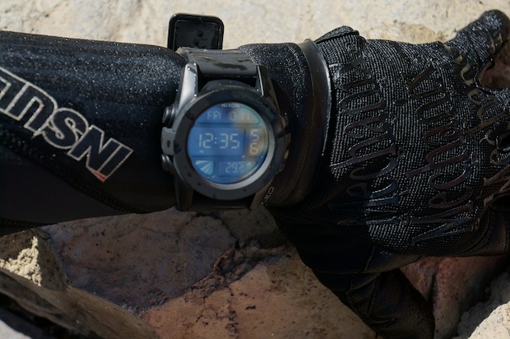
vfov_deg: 19.7
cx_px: 255
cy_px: 170
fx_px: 976
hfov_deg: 29.3
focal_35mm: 69
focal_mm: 46
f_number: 6.3
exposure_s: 1/250
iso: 100
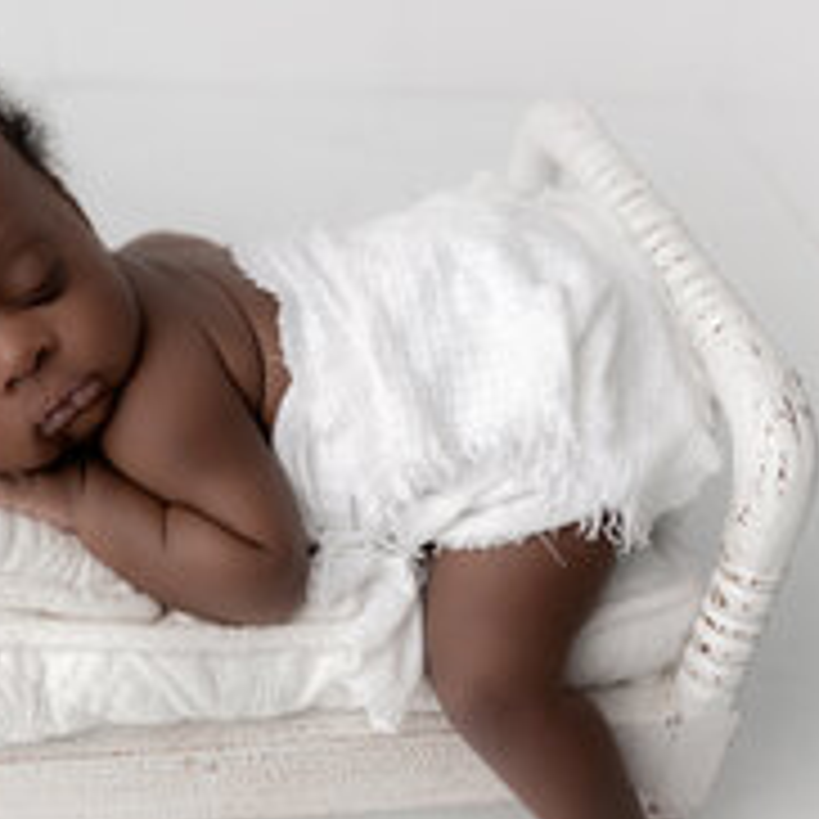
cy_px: 484
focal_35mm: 57
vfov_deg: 30.0
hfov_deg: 29.7
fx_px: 1524
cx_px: 220
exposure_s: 1/125
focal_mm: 30.5
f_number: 2.8
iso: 160
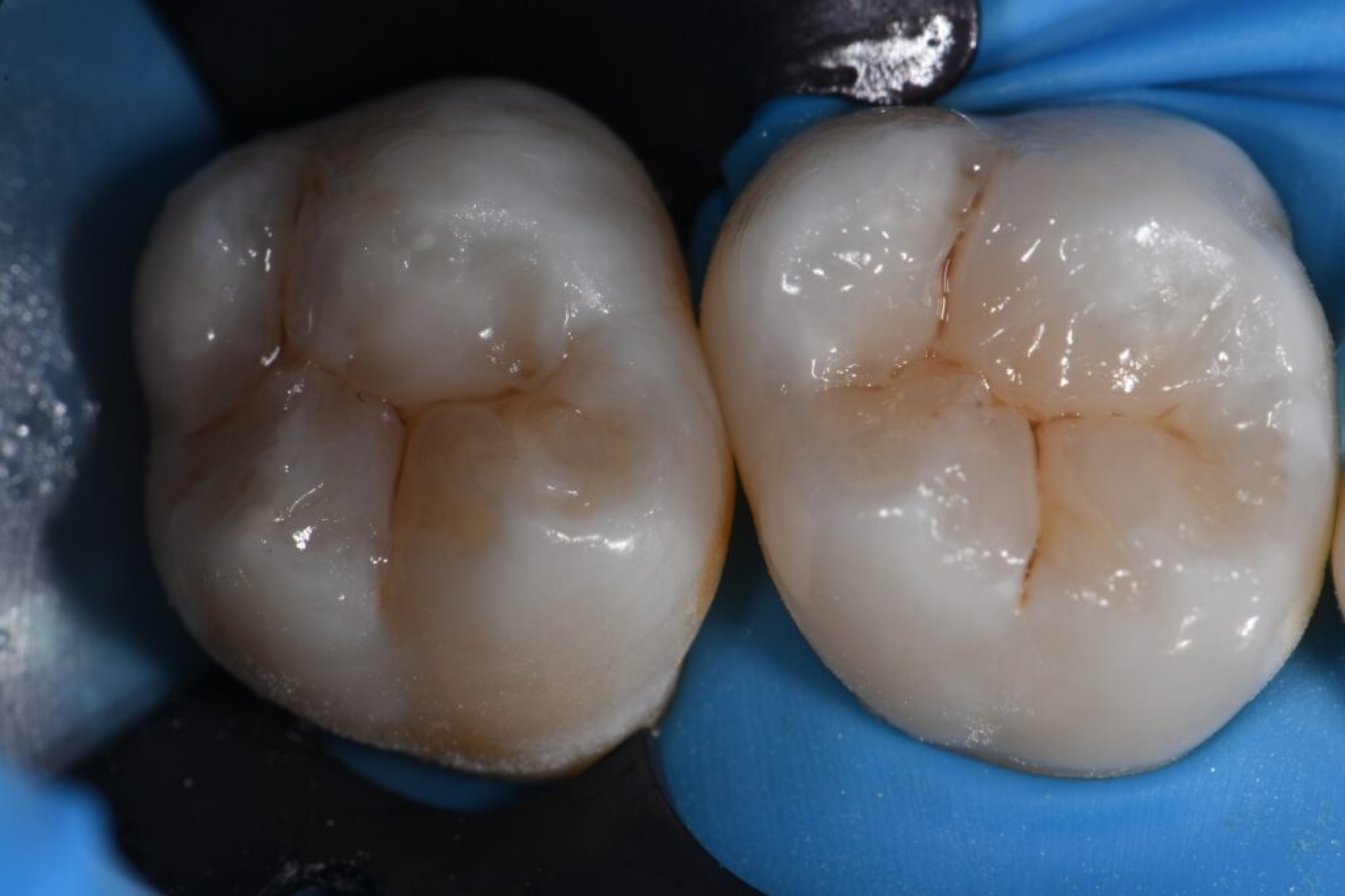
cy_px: 448
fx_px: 5863
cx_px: 672
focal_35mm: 157
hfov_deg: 13.1
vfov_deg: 8.7
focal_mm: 105
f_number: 32
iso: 200
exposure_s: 1/200
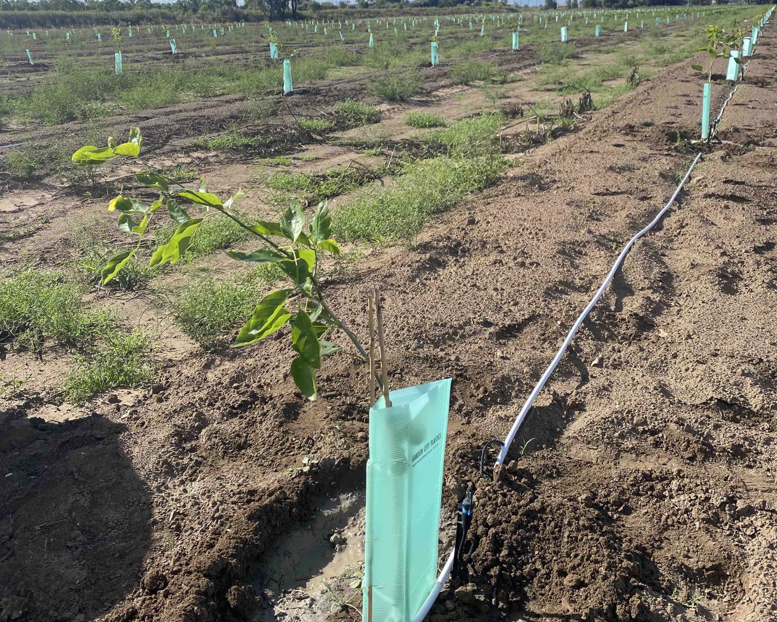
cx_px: 390
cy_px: 215
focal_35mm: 34
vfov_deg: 42.9
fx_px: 782
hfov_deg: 52.8
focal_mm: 4.25
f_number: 1.8
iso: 32
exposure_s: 1/3205
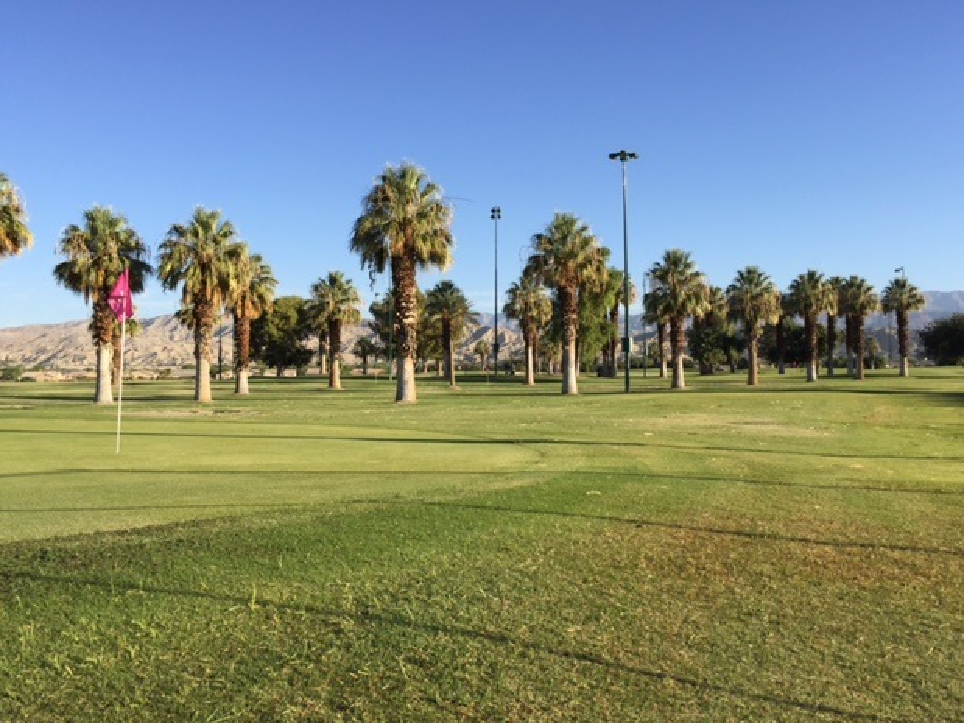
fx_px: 835
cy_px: 371
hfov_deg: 60.0
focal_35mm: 30
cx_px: 489
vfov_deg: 46.8
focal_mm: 4.15
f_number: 2.2
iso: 32
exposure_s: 1/1199
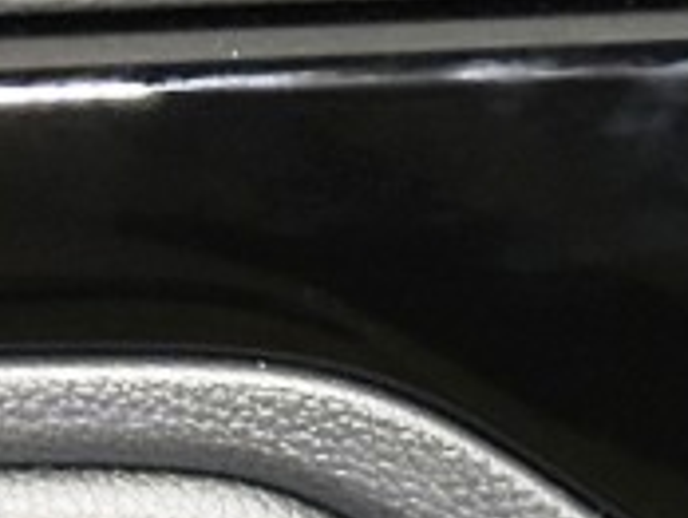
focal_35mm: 282
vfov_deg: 5.1
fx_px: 5613
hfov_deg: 6.8
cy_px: 1321
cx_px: 1380
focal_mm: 6.86
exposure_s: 1/24
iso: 640
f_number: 1.78
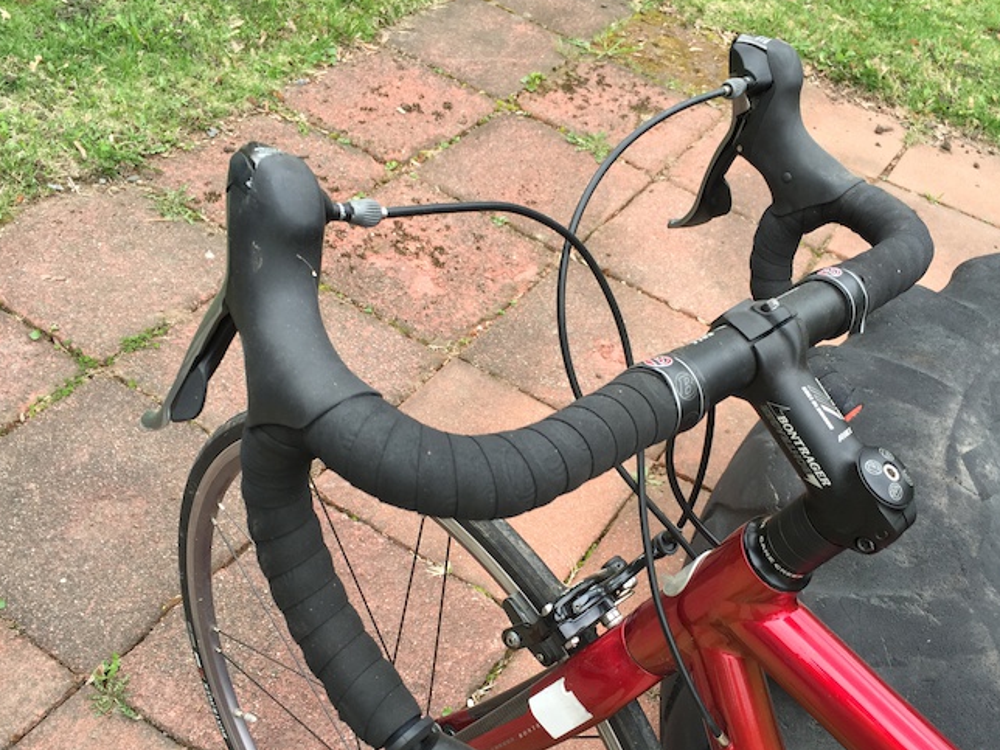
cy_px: 443
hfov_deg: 51.3
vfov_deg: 39.5
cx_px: 548
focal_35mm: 36
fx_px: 1040
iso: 32
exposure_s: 1/199
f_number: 2.2
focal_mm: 4.15
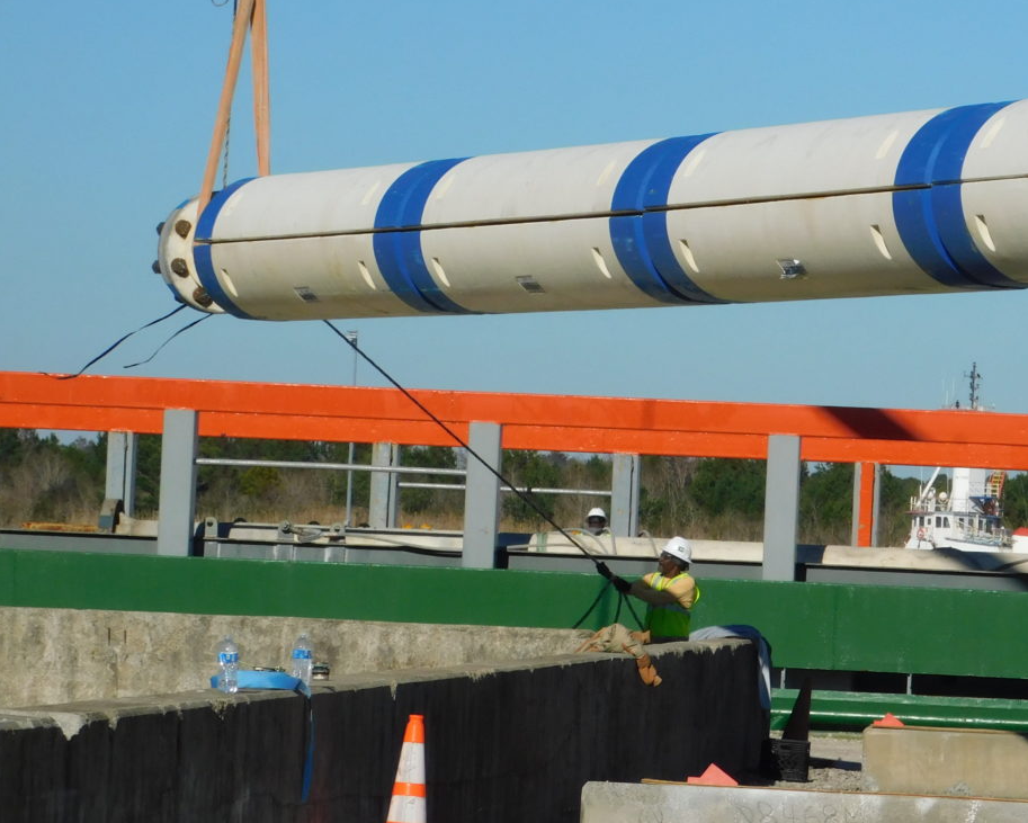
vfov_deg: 7.0
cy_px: 337
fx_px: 6696
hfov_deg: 8.8
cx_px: 860
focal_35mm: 220
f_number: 5
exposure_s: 1/1500
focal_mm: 23.7
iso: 125
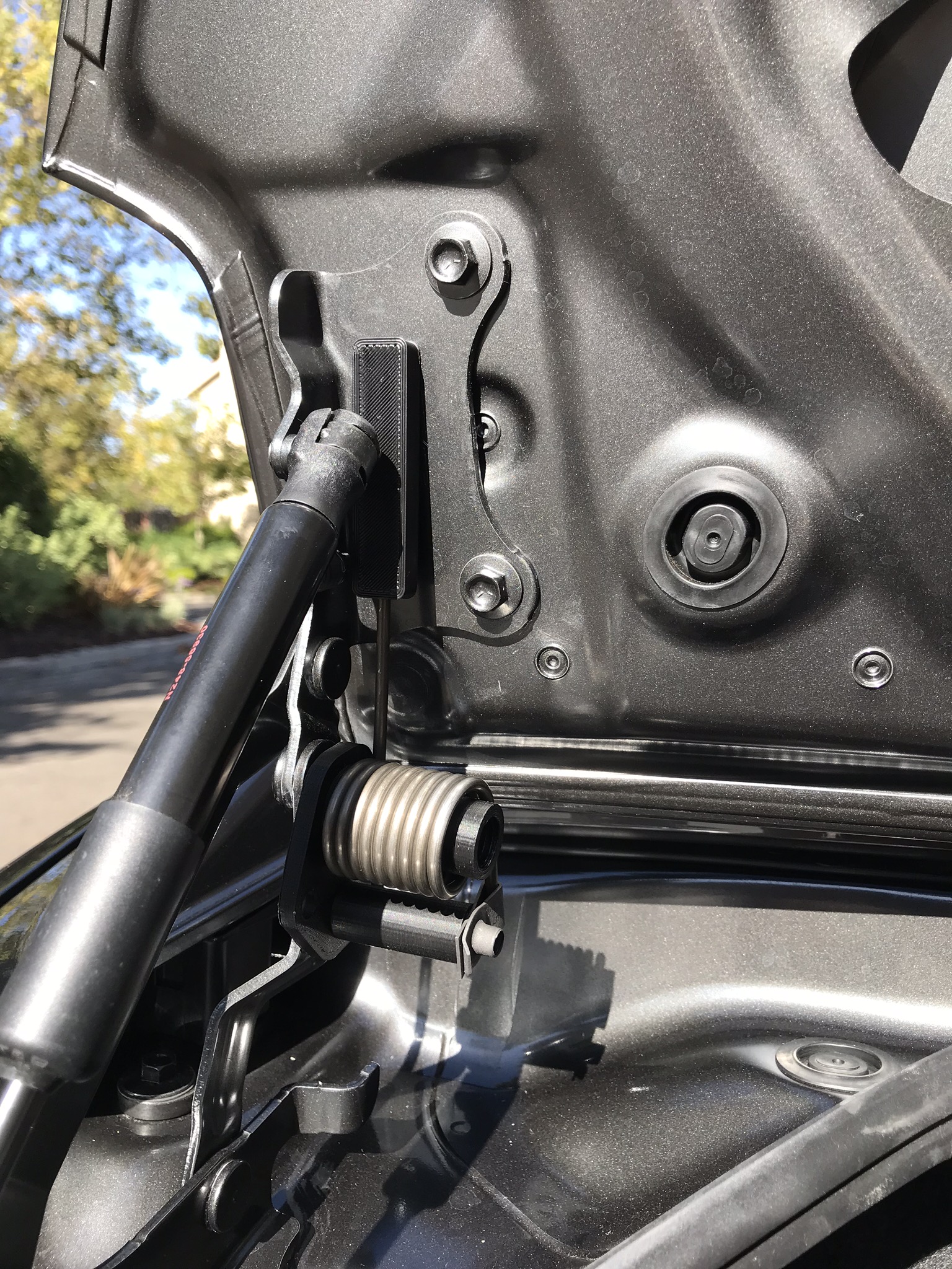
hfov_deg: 49.7
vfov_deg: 63.4
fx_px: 1027
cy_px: 634
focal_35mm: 28
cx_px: 476
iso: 20
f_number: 1.8
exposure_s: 1/467
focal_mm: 3.99
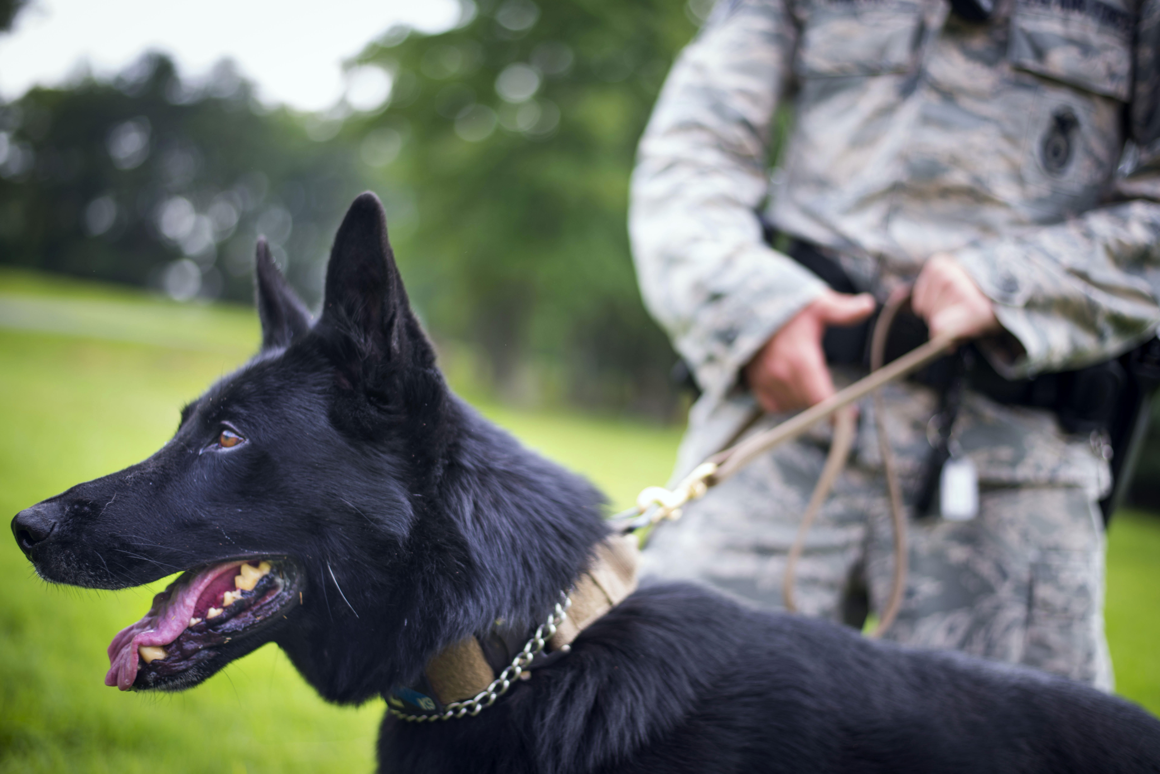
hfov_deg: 39.6
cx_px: 580
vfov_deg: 27.0
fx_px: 1612
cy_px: 387
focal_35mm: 50
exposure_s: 1/250
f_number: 1.8
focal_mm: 50
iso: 50
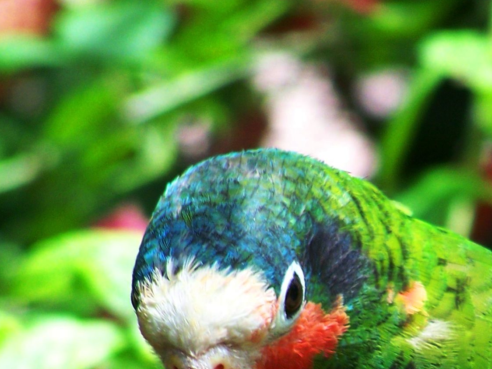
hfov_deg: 2.3
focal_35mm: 866
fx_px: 12309
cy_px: 359
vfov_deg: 1.7
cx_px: 470
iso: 160
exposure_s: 1/320
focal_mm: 63
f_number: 3.7
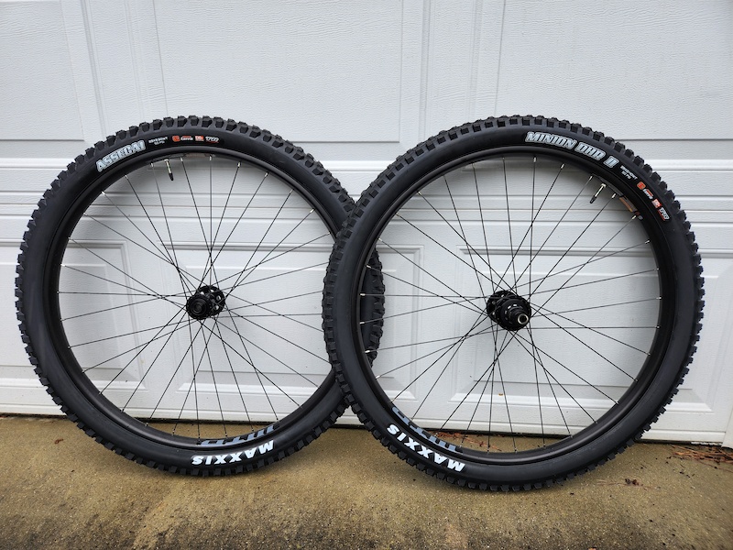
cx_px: 366
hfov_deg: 73.9
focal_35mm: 23
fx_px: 487
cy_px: 275
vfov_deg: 58.9
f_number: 1.8
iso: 20
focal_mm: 5.4
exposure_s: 1/180
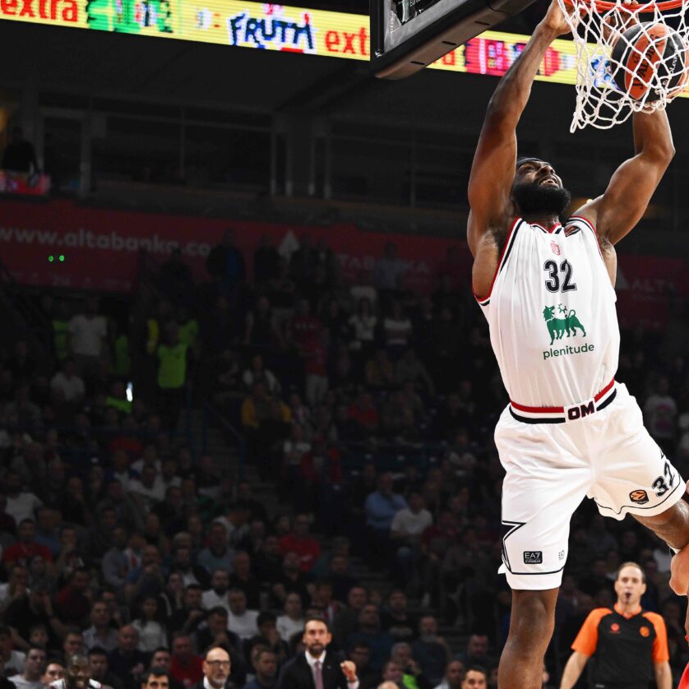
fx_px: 2455
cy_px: 349
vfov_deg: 16.0
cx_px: 617
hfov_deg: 15.8
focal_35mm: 109
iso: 2000
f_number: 3.5
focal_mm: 70
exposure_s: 1/2000
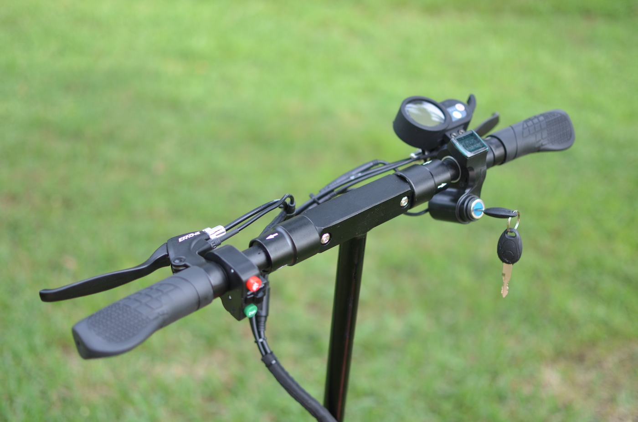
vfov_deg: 25.6
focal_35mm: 52
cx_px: 319
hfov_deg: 37.9
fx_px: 928
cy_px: 211
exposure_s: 1/1000
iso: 320
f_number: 2
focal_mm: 35
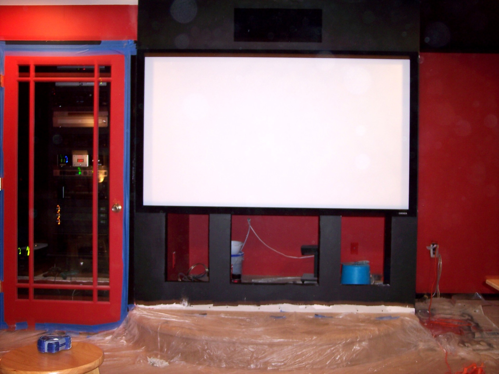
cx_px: 250
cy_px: 187
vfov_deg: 36.8
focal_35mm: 39
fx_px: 562
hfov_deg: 47.9
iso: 100
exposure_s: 1/2
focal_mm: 8
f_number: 2.8
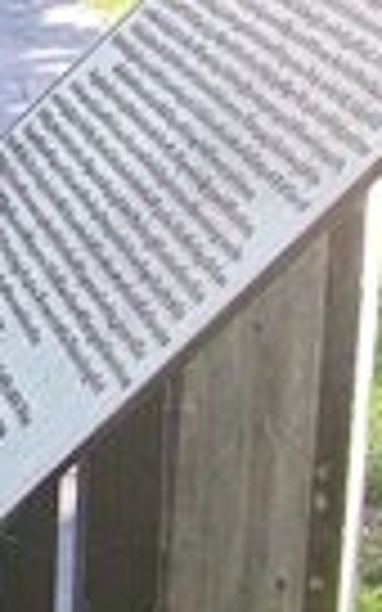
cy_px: -54
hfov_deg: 6.9
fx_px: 2982
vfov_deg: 11.5
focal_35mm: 179
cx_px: -521
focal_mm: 6
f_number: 2.7
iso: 64
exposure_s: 1/125
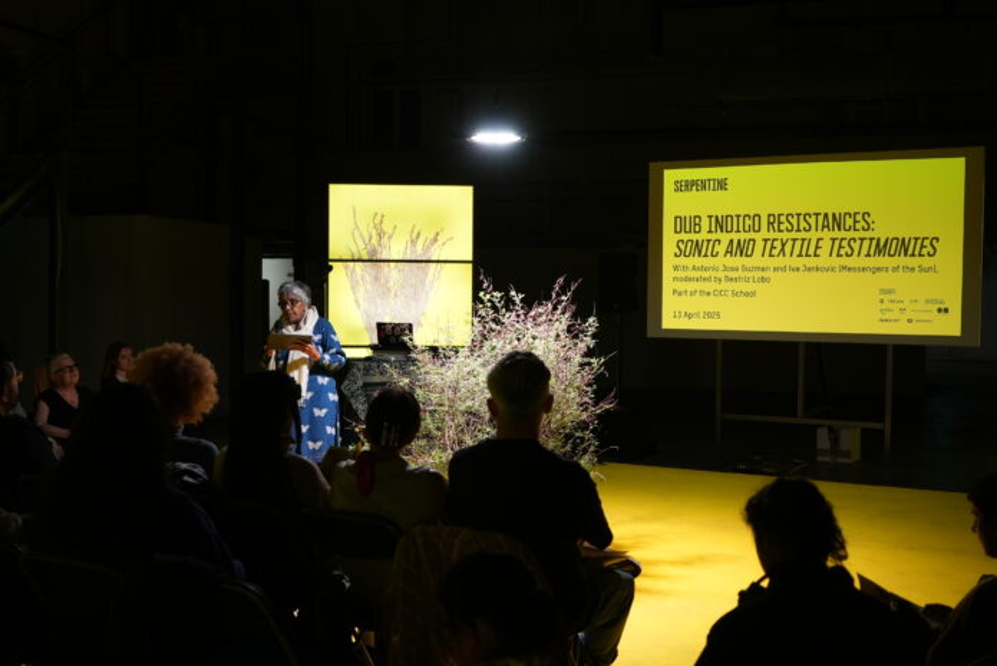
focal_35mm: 42
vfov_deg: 31.9
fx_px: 1164
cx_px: 498
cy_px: 333
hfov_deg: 46.4
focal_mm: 42
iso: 1600
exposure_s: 1/160
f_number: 4
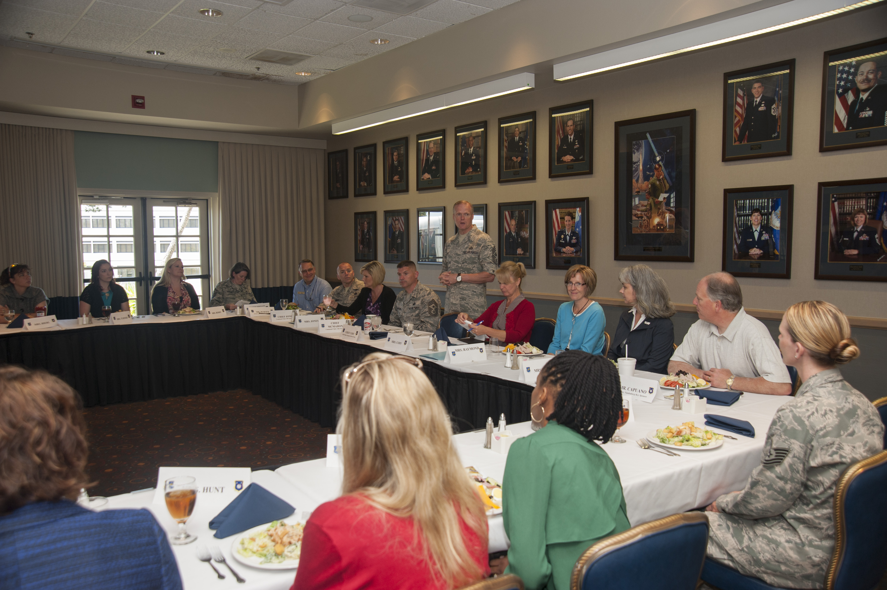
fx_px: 739
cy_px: 295
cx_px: 444
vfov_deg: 43.6
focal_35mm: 30
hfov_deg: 62.0
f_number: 5.6
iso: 400
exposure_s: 1/60
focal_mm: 30
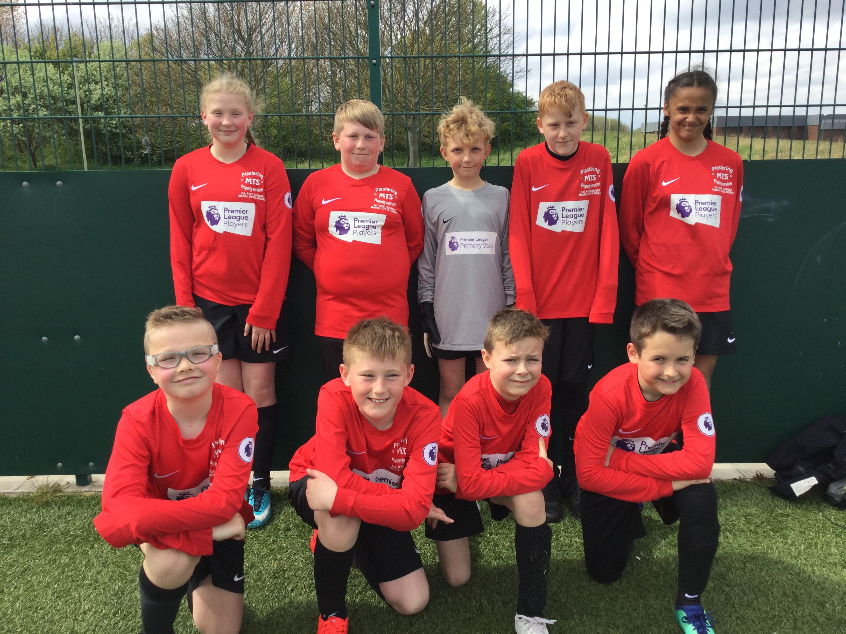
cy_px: 317
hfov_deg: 58.4
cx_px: 423
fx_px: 758
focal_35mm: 31
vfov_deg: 45.4
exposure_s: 1/479
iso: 25
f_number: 2.4
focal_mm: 3.3
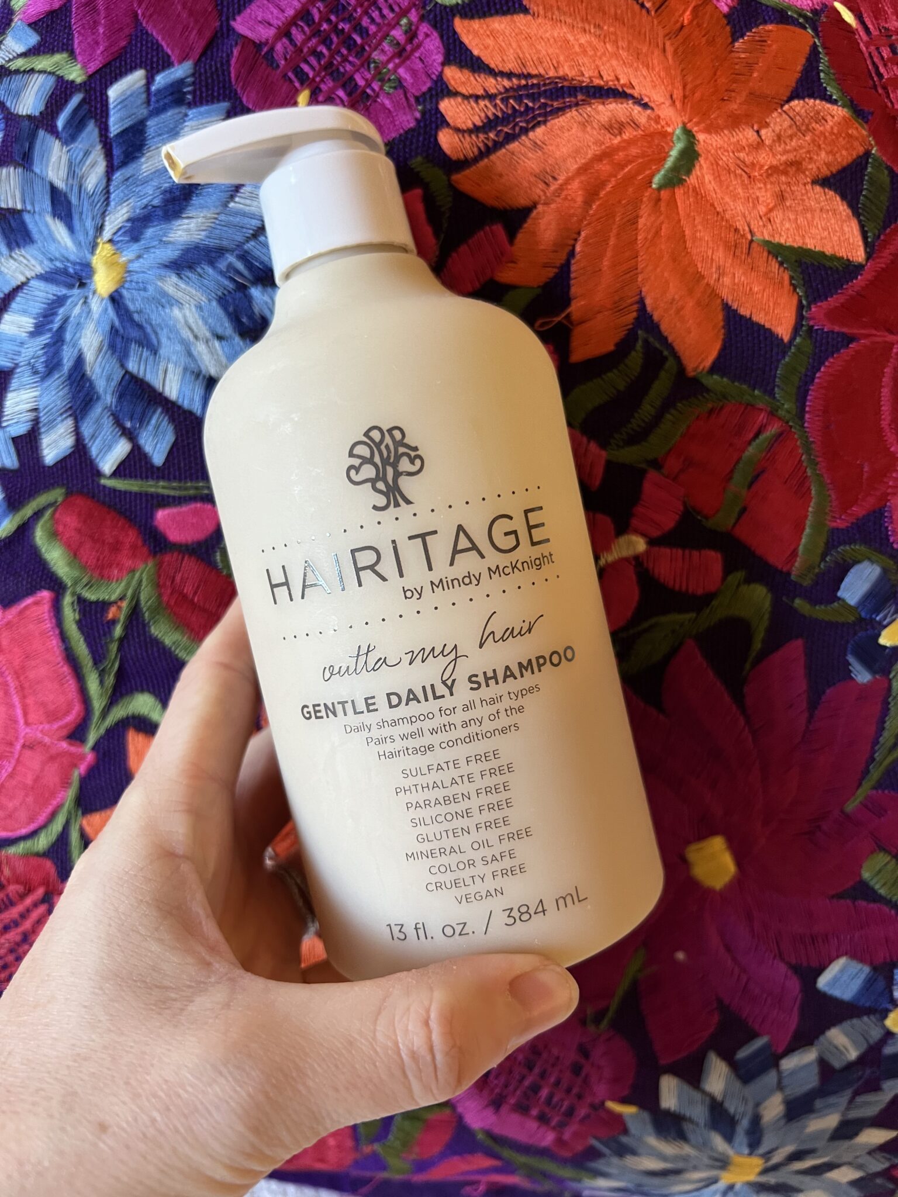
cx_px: 449
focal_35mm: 26
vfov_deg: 67.3
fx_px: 899
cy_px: 598
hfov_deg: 53.1
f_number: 1.5
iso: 250
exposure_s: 1/60
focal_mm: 5.7
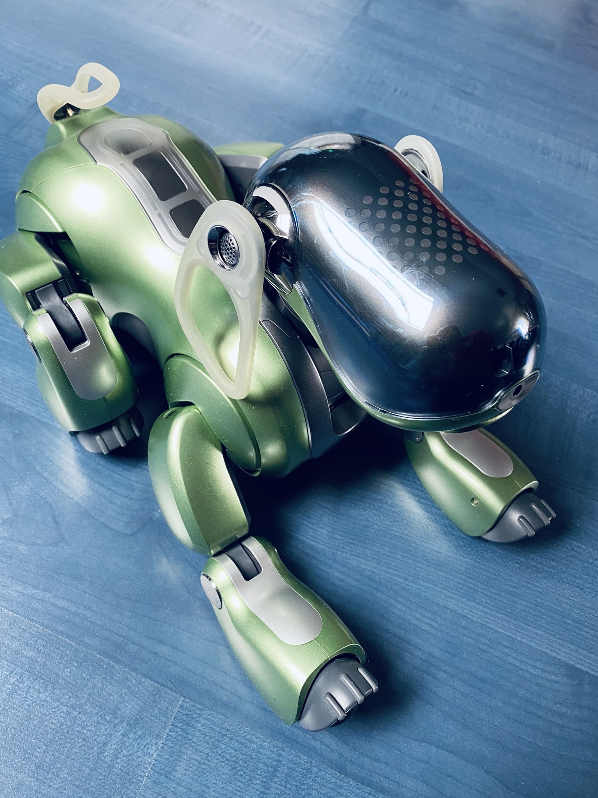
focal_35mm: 27
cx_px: 288
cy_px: 397
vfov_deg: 65.3
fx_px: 622
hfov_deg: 51.3
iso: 250
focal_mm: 4.25
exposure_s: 1/60
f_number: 1.8
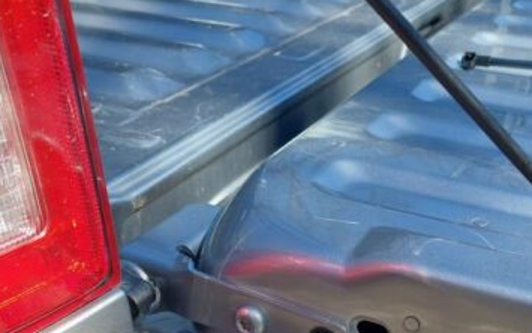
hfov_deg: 45.9
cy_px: 333
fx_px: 624
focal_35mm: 43
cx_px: 325
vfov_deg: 28.1
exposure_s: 1/489
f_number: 1.8
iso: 40
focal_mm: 5.23
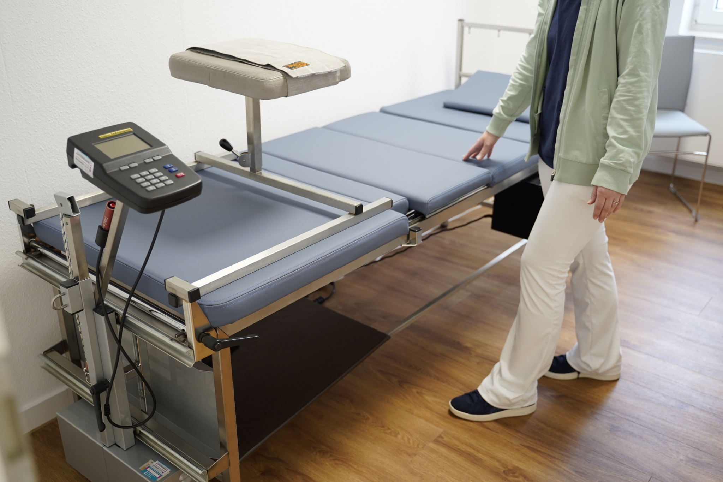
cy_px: 241
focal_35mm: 35
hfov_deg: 54.4
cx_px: 362
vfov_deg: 37.8
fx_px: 703
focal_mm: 35
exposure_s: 1/100
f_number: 2.8
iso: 800
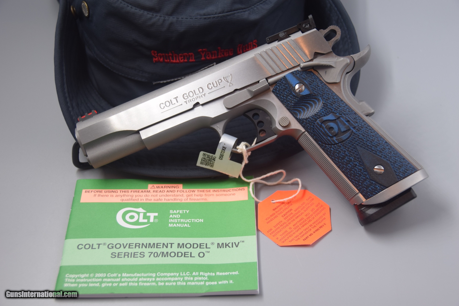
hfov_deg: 36.9
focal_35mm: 54
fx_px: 689
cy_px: 153
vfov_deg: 25.1
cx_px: 230
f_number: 5
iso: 400
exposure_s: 1/100
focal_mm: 36
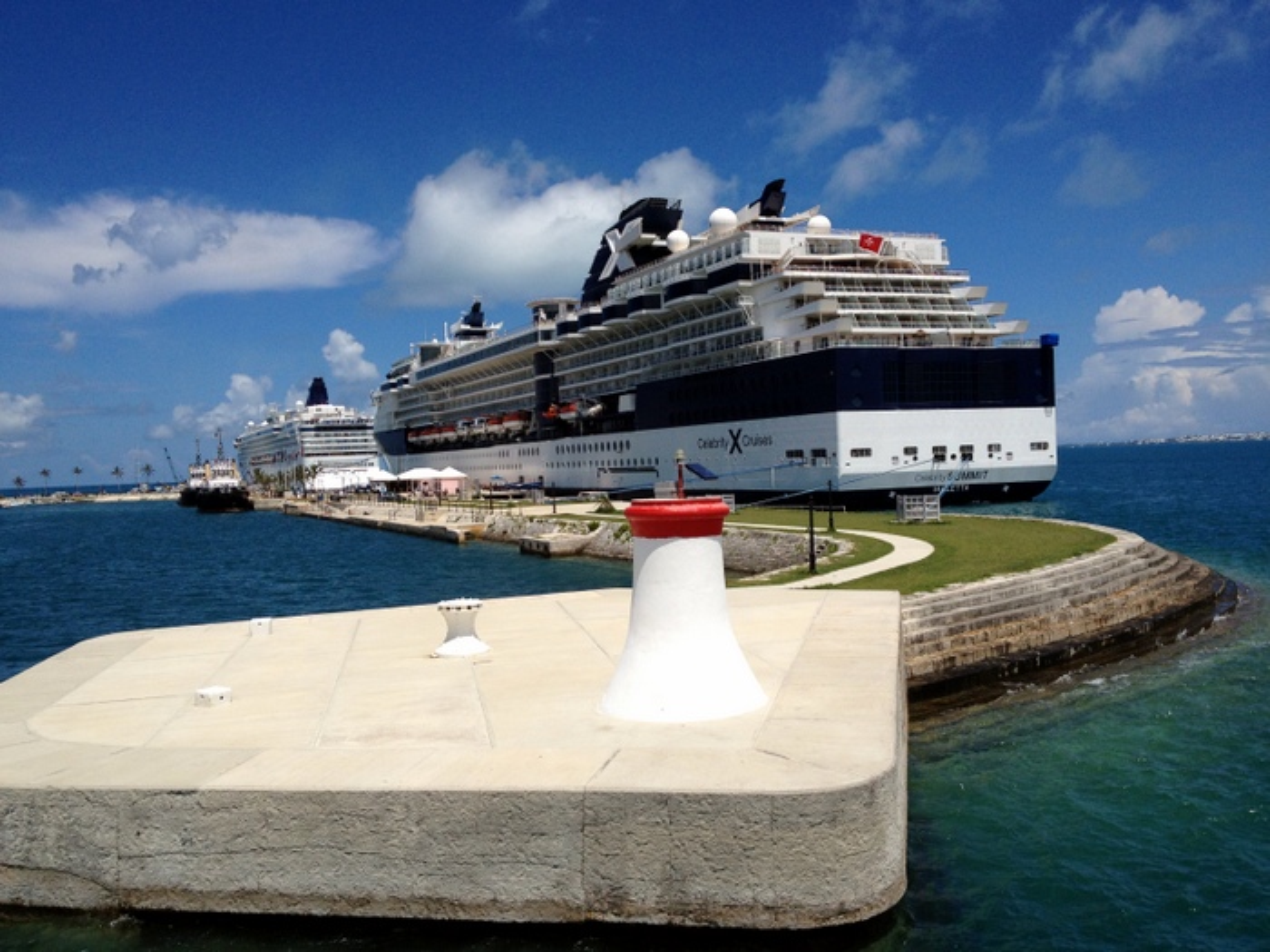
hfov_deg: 52.6
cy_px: 476
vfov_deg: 40.7
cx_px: 635
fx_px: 1284
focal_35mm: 35
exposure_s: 1/4255
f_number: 2.4
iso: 64
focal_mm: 4.28
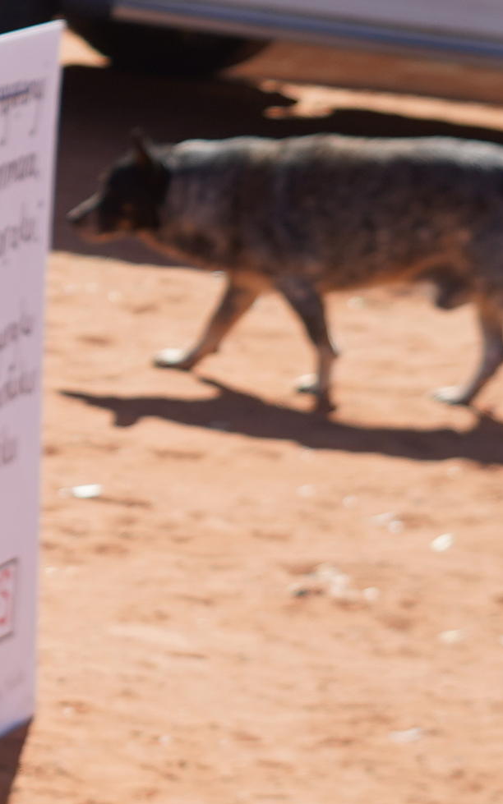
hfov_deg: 6.9
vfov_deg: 11.8
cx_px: -865
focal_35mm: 177
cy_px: 153
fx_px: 3882
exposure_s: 1/400
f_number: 4.5
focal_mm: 34
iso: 100
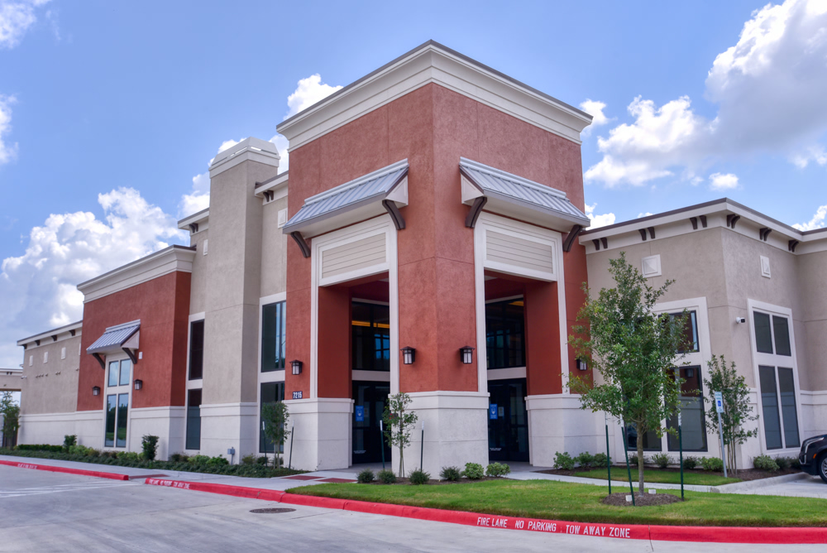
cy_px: 276
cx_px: 414
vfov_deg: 41.2
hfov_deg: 58.7
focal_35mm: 32
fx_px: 736
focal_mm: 32
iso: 200
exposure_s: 1/400
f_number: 10
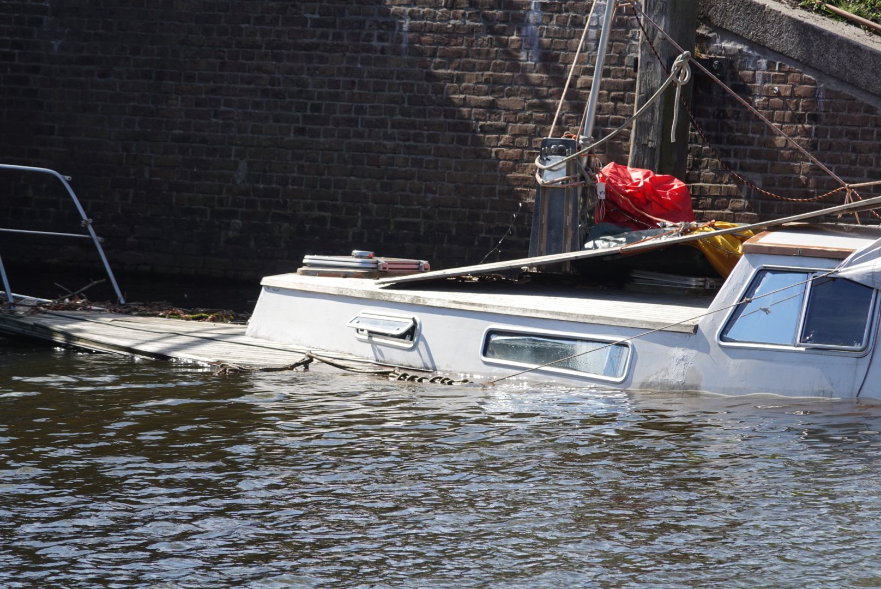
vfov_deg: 2.7
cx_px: 440
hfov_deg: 4.0
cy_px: 294
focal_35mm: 517
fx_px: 12661
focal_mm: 189.74
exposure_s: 1/500
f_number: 4
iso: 100
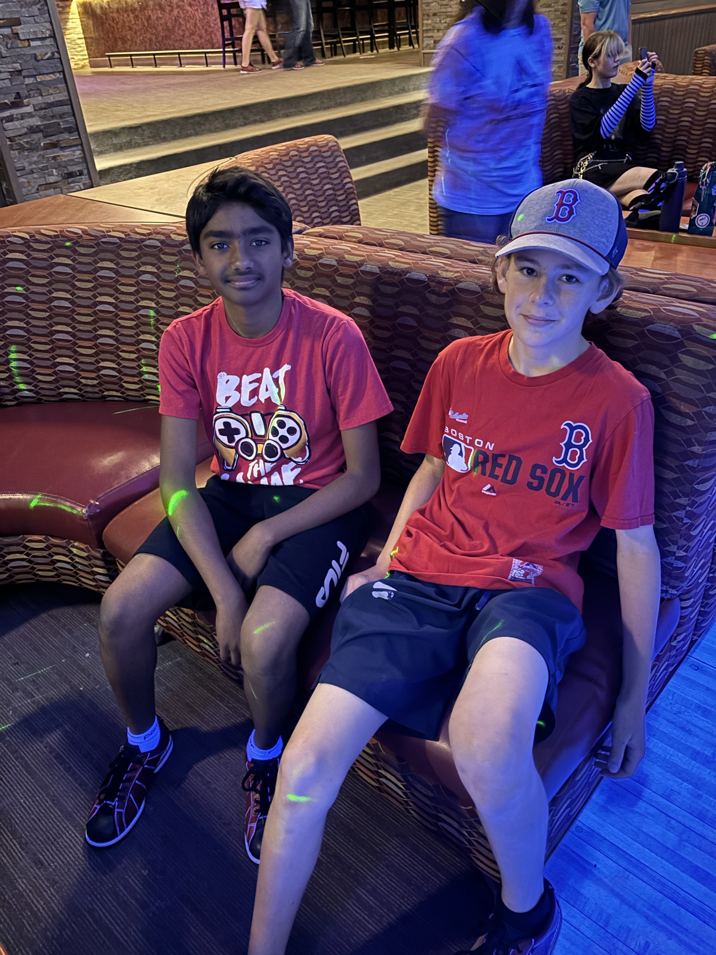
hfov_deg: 53.1
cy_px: 478
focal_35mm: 26
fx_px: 717
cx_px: 358
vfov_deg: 67.3
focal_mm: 5.96
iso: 1250
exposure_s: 1/15
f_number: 1.6
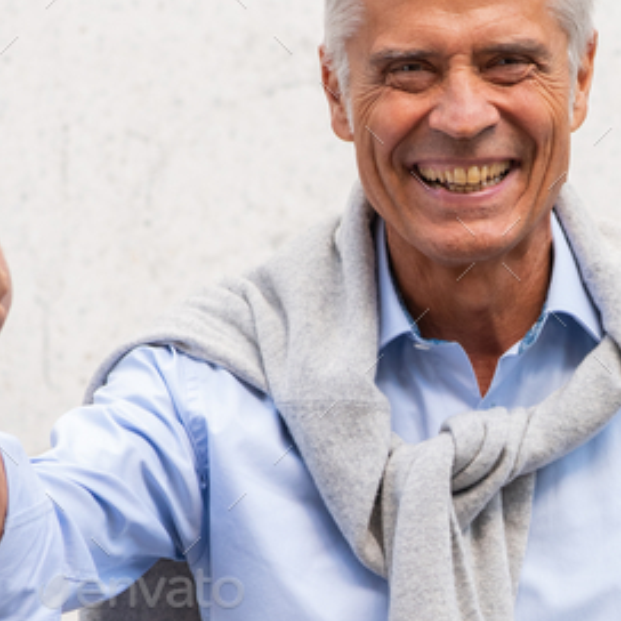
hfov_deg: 6.0
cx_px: 477
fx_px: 5886
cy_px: 573
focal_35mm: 290
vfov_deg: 6.0
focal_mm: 105
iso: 500
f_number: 4.5
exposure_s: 1/320
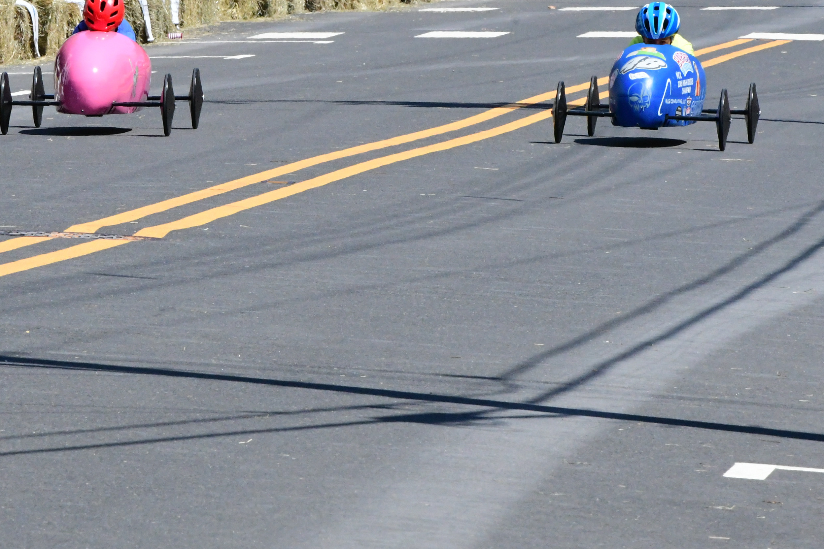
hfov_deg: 4.1
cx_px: 162
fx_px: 11489
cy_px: 138
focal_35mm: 502
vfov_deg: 2.7
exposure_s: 1/1250
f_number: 18
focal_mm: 200
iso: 3200
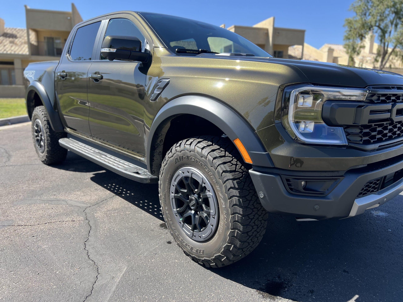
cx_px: 202
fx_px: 303
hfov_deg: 67.3
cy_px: 151
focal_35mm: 26
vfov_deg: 53.1
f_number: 1.5
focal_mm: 5.7
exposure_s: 1/1412
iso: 50
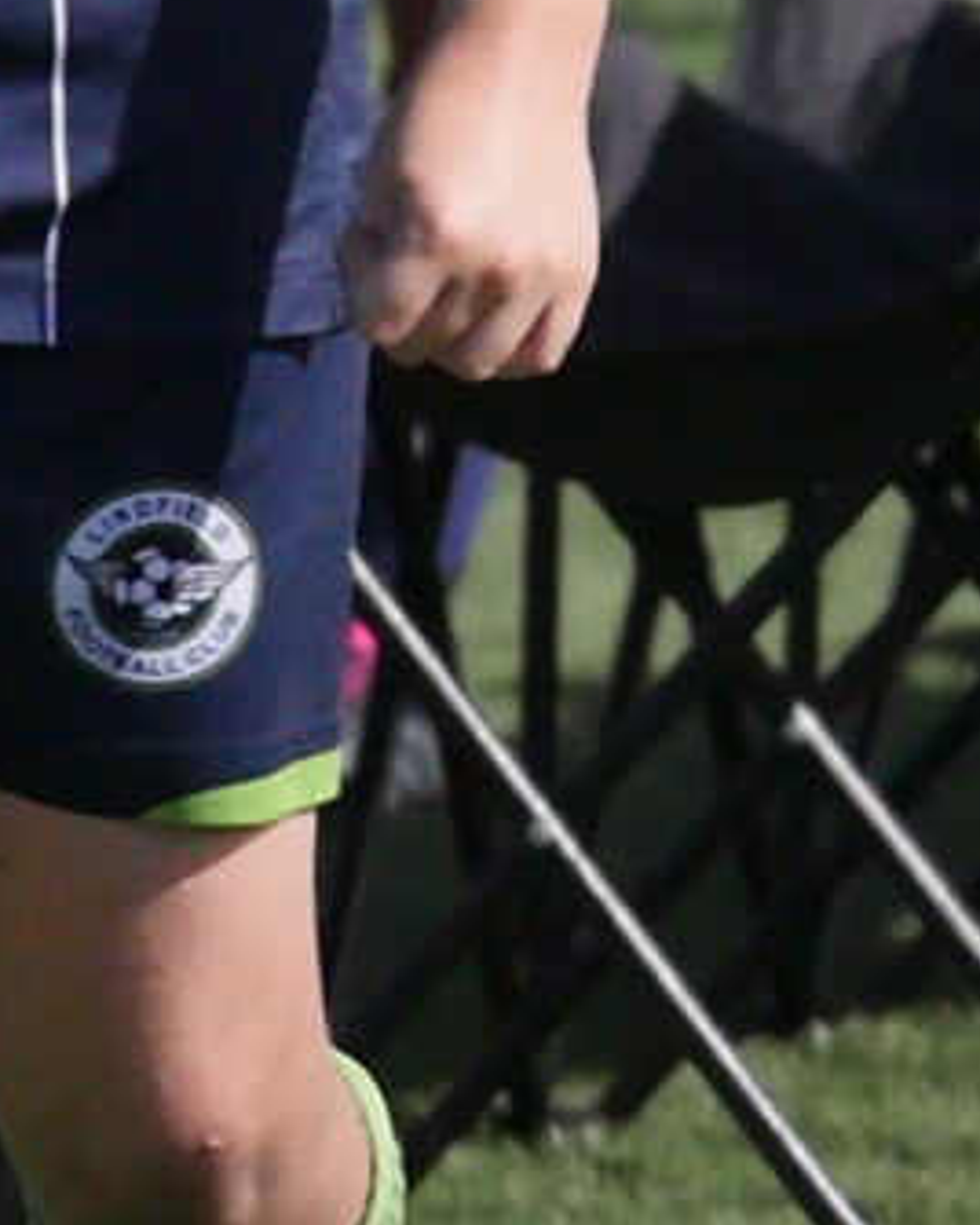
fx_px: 32412
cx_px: 717
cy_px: -761
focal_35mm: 894
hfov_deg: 1.7
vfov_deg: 2.2
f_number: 2.8
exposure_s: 1/16000
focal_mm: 100
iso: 1600
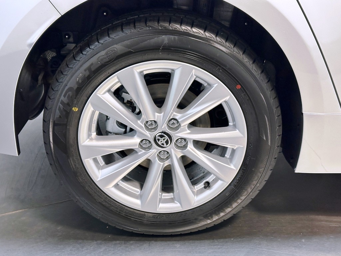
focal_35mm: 48
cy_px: 128
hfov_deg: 39.7
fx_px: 473
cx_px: 170
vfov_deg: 30.3
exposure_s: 1/40
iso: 400
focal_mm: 6.86
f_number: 1.78
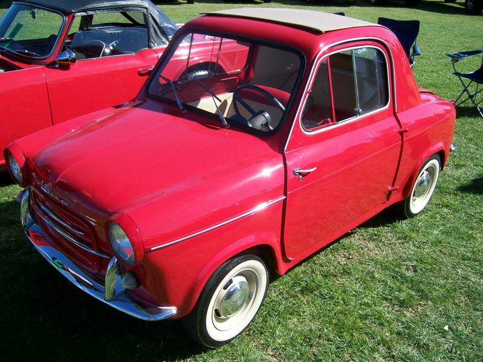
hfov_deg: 52.6
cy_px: 181
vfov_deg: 40.7
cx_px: 242
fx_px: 488
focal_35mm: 35
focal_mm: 5.8
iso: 80
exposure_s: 1/155
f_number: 7.2
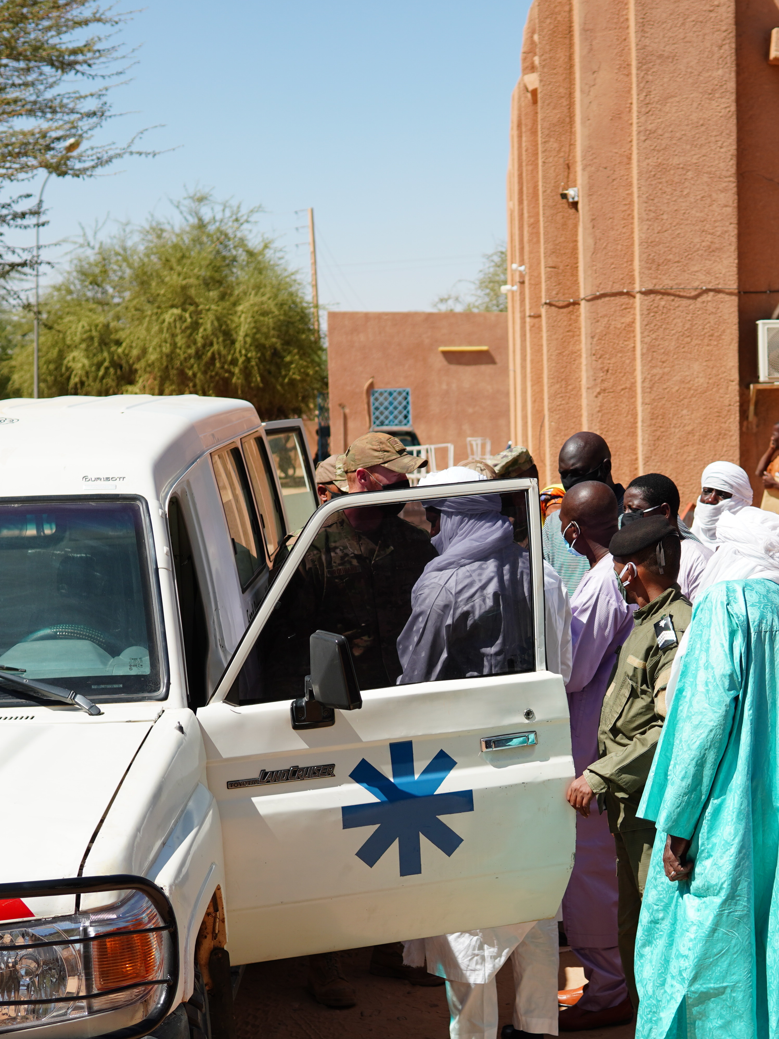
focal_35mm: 65
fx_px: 1951
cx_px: 576
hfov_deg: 22.4
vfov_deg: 29.8
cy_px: 519
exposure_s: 1/2000
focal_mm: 30
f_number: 3.2
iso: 100
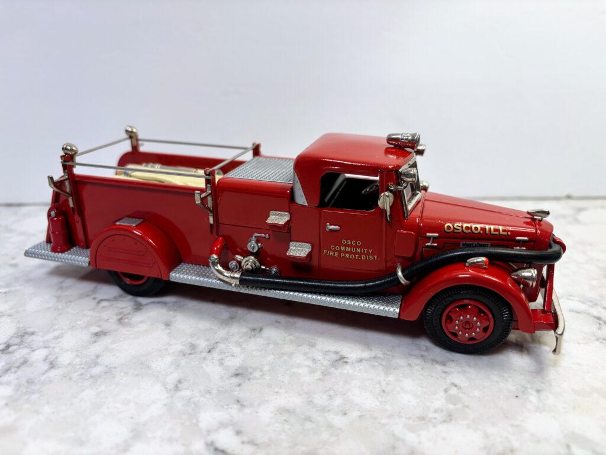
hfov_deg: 67.3
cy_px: 228
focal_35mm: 26
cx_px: 303
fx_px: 455
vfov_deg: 53.1
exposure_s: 1/120
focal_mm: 5.96
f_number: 1.6
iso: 125
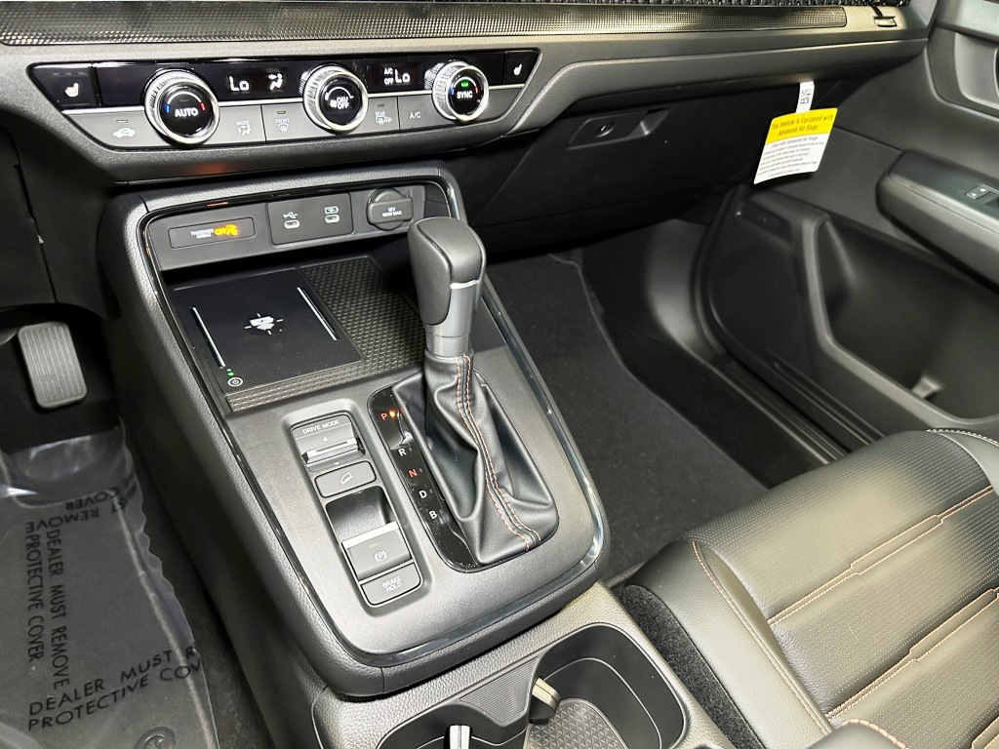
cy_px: 374
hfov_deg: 71.6
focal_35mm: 24
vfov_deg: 56.8
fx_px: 693
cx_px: 500
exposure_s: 1/30
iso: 800
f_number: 1.78
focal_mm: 6.86
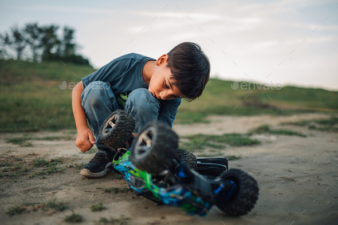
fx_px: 328
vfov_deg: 37.8
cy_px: 112
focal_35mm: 35
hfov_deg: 54.4
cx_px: 169
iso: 50
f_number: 1.6
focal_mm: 35
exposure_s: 1/160
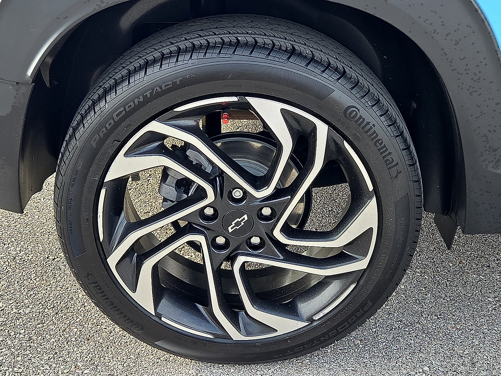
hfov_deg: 30.7
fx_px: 912
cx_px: 250
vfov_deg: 23.3
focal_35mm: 63
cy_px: 188
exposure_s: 1/154
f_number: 1.8
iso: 25
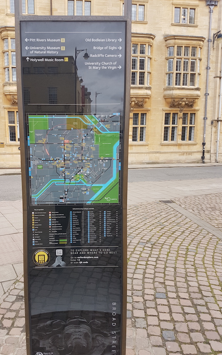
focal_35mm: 28
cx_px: 87
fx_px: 271
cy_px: 180
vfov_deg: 66.5
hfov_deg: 44.3
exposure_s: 1/496
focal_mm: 4.2
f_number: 1.7
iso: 40
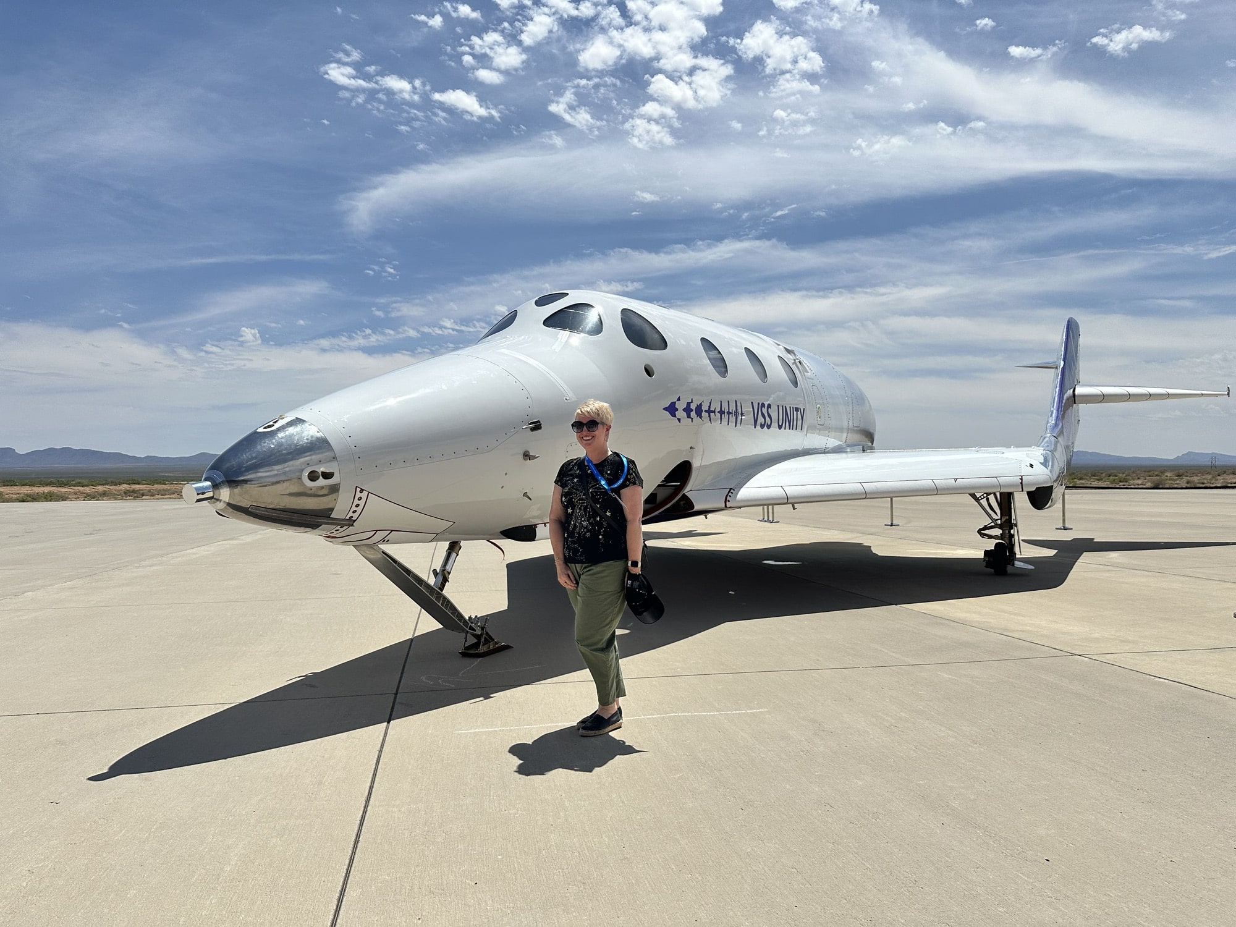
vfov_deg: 56.8
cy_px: 464
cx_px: 618
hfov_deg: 71.6
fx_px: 857
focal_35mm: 24
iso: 80
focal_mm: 6.86
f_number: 1.78
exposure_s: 1/15625
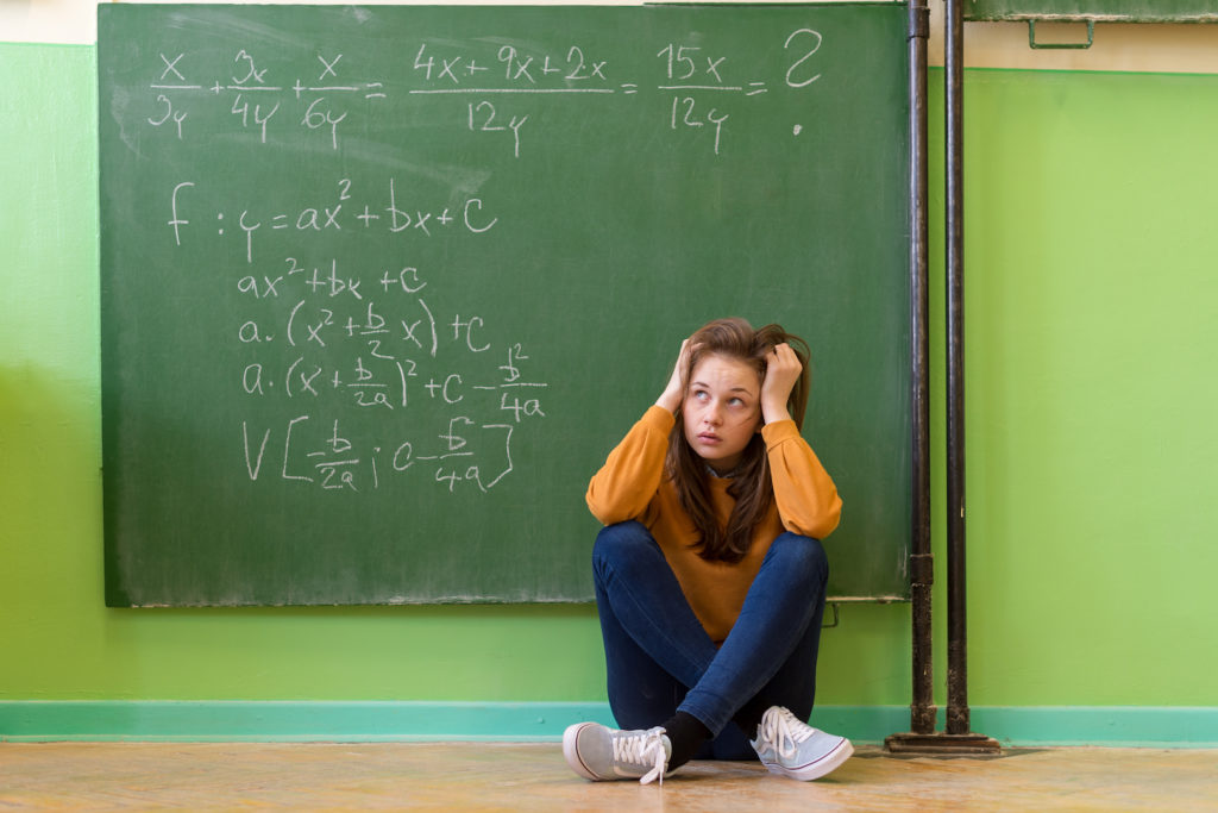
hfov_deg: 39.6
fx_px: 1692
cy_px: 406
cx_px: 609
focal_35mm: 50
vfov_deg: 27.0
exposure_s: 1/100
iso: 200
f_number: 2.2
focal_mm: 50
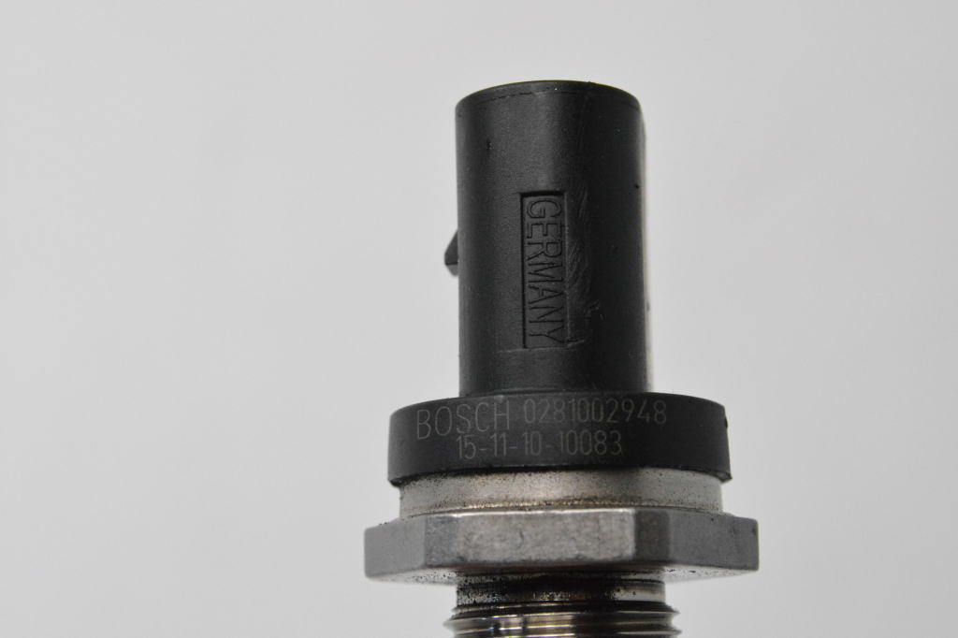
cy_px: 319
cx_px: 479
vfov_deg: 16.5
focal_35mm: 82
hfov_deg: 24.6
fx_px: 2195
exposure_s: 1/320
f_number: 9
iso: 6400
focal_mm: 55
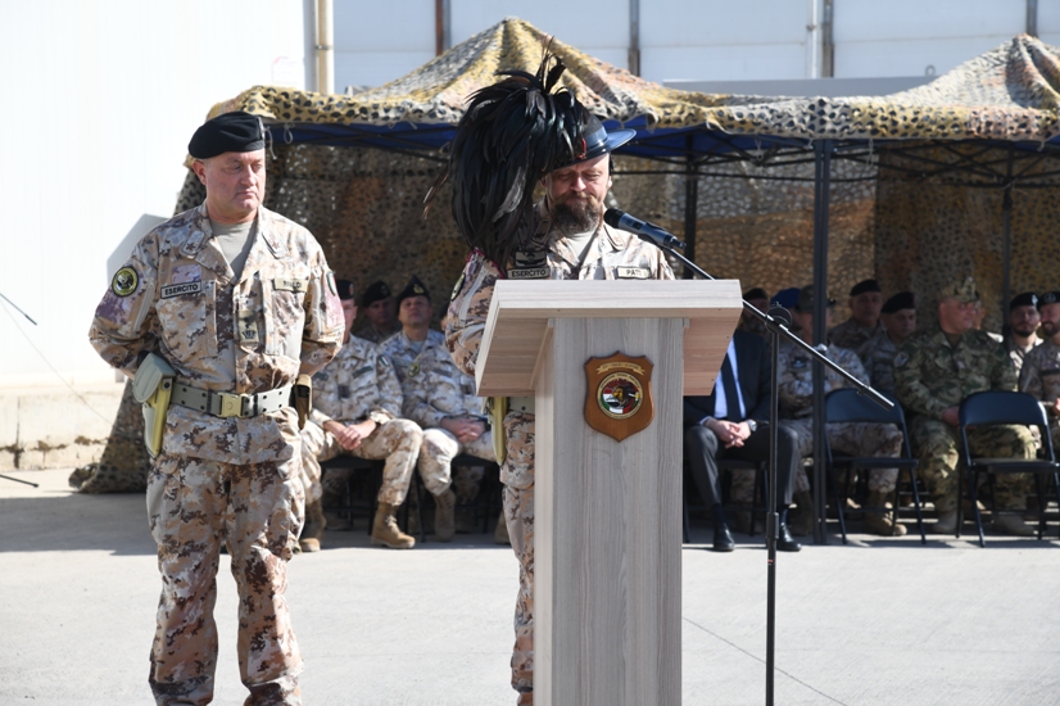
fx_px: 3090
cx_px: 530
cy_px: 353
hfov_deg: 19.5
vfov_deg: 13.0
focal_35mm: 105
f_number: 9
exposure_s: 1/320
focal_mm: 105
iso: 250
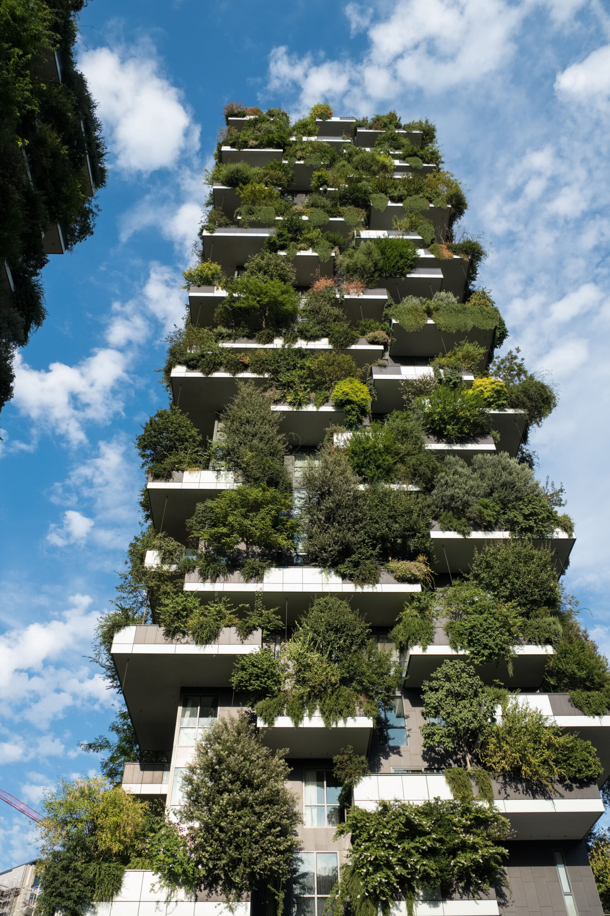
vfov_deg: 67.4
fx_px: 686
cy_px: 458
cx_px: 305
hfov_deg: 47.9
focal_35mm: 27
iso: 200
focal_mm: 18
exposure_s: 1/250
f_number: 6.4
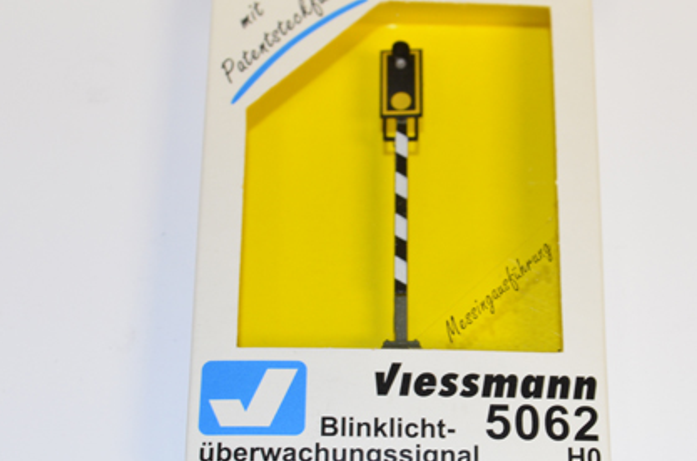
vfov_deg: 14.3
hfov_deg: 21.5
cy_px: 301
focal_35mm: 95
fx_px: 1835
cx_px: 423
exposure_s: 1/60
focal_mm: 48
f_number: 9
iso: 1100
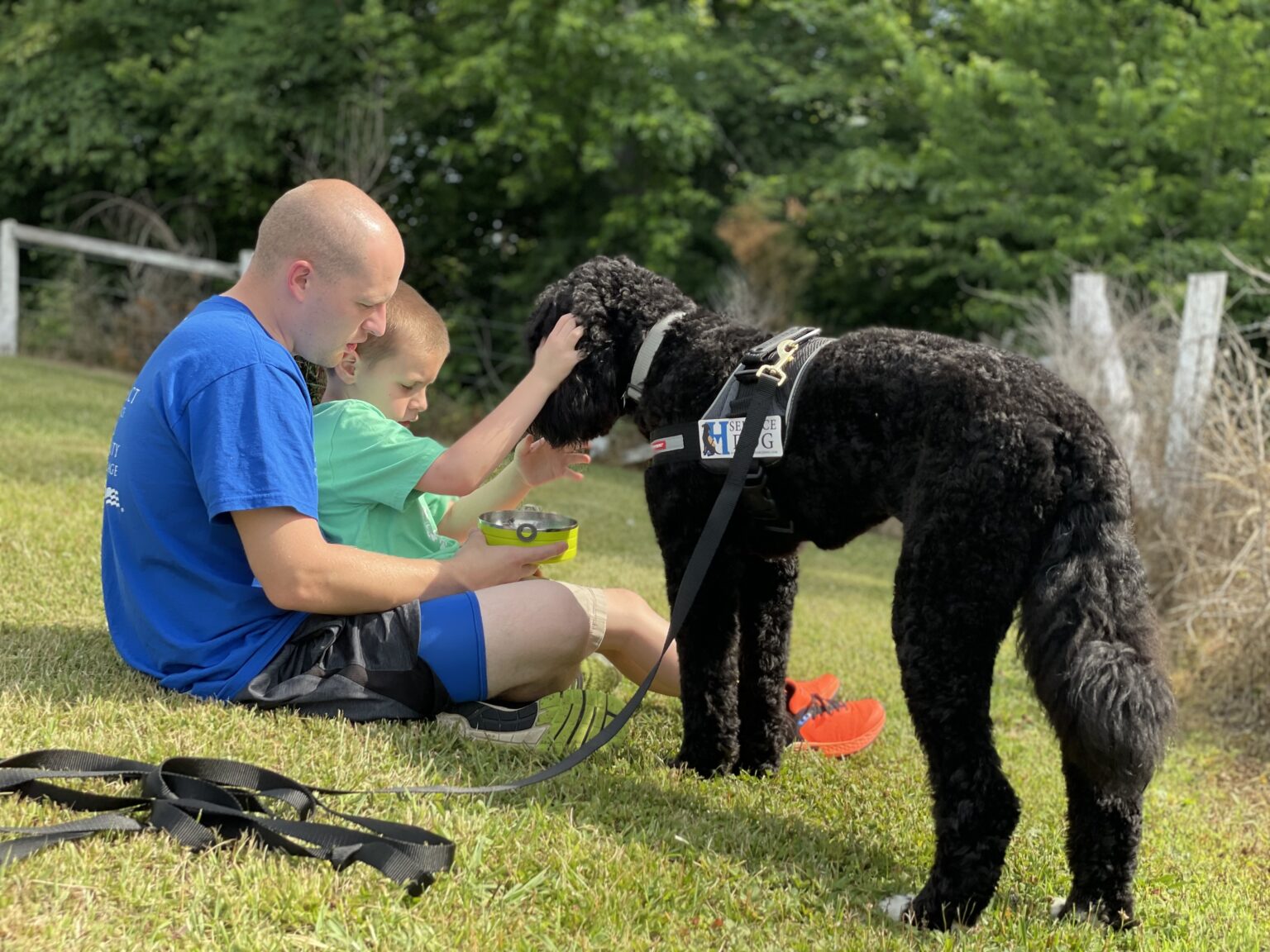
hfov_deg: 36.8
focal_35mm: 52
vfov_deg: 28.0
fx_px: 1908
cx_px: 635
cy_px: 476
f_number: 2
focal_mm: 6
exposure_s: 1/527
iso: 25
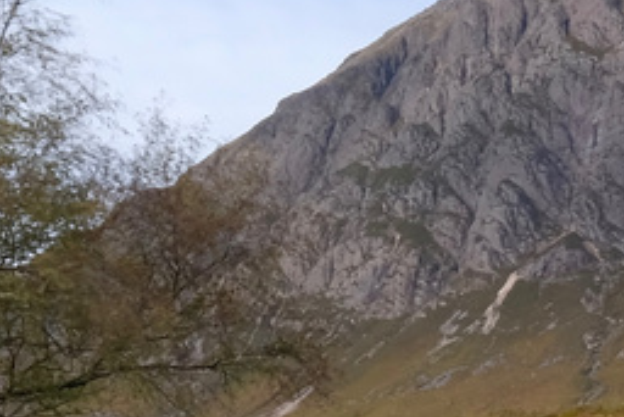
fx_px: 1648
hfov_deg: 20.8
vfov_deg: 14.2
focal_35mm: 95
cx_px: 17
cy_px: 434
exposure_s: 30
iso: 200
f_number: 16
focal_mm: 10
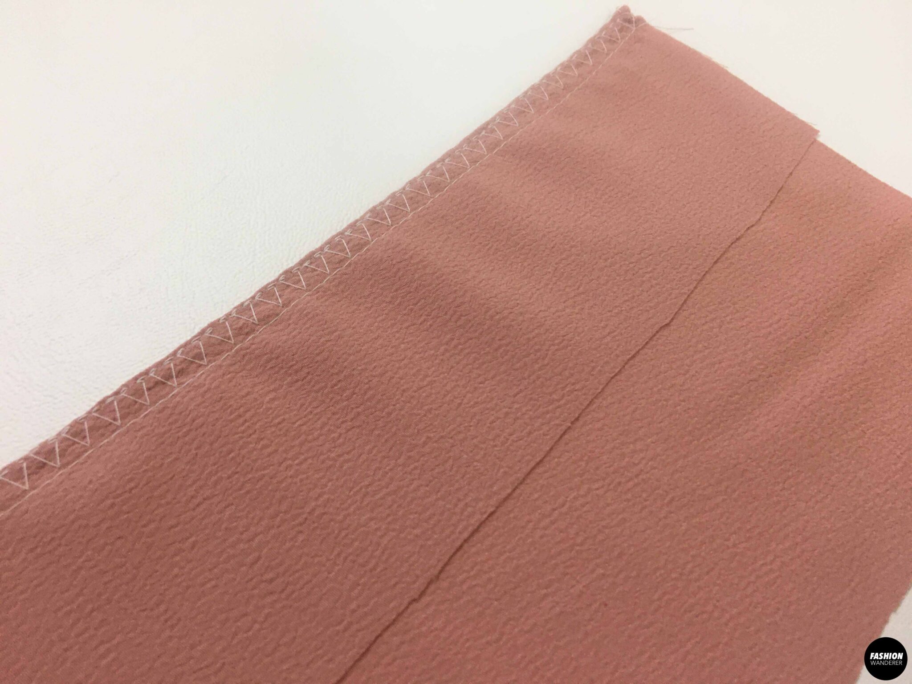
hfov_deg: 61.7
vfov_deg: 48.2
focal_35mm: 29
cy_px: 342
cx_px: 456
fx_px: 764
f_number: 2.2
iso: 40
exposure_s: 1/30
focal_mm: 4.15
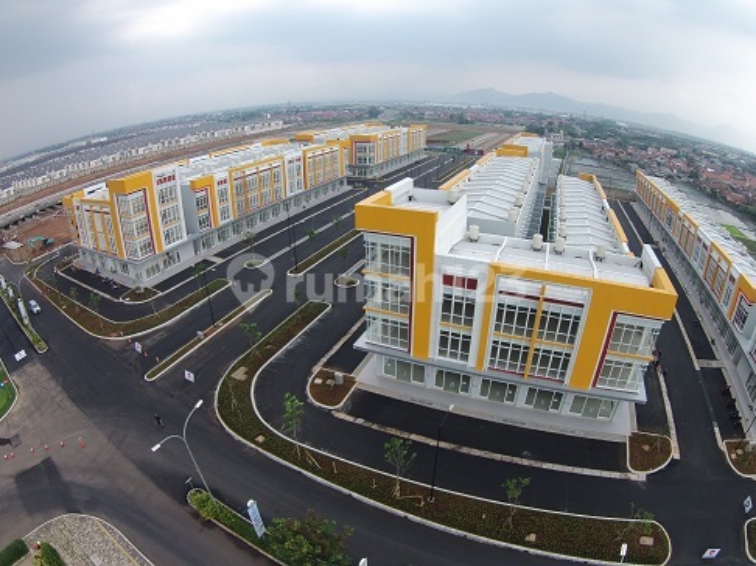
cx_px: 378
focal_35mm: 28
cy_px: 283
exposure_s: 1/358
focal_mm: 5
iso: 100
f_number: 2.8
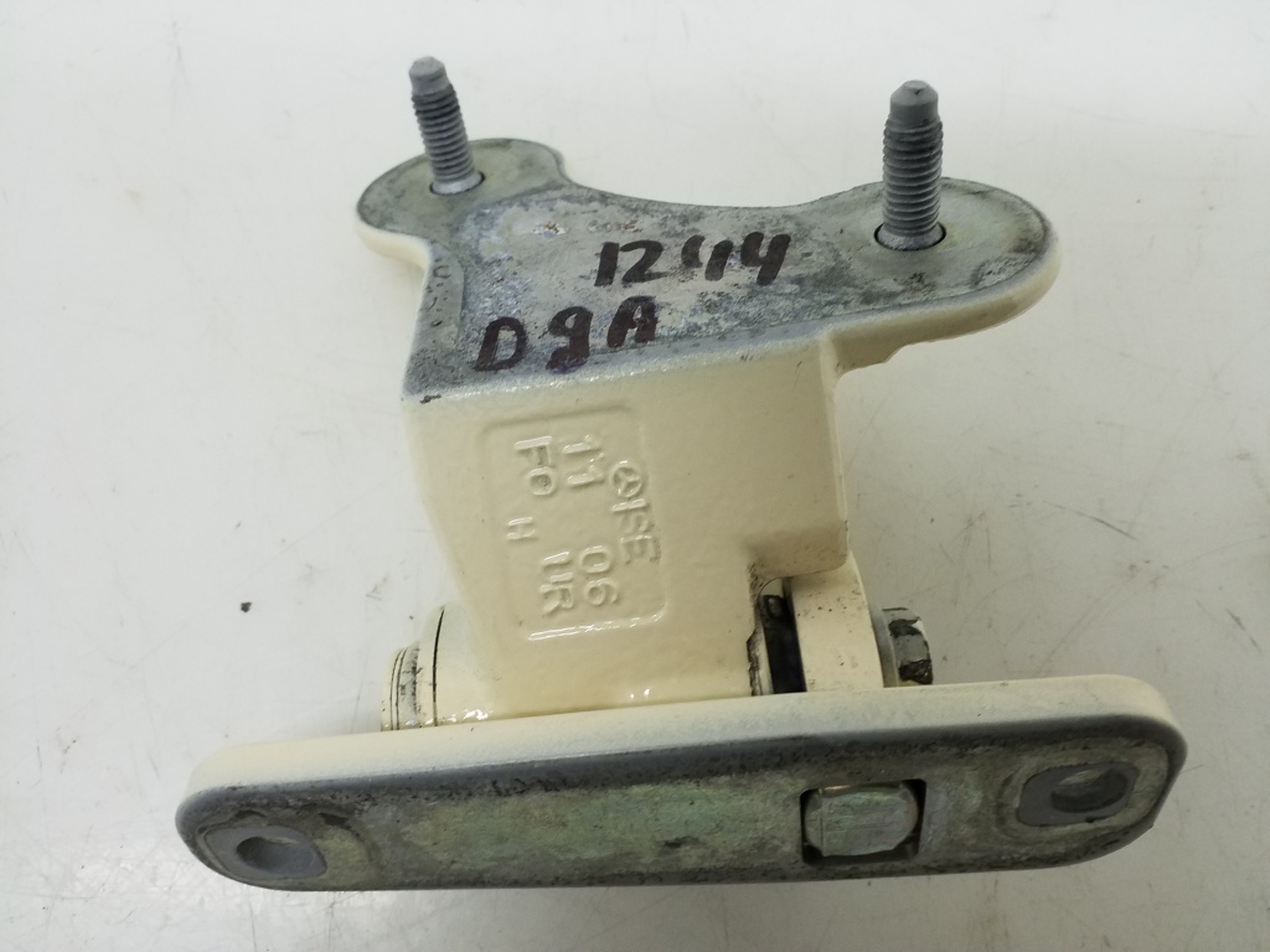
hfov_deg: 65.3
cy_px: 476
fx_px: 991
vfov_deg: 51.4
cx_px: 635
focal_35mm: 27
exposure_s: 1/50
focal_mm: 3.6
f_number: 1.9
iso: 125
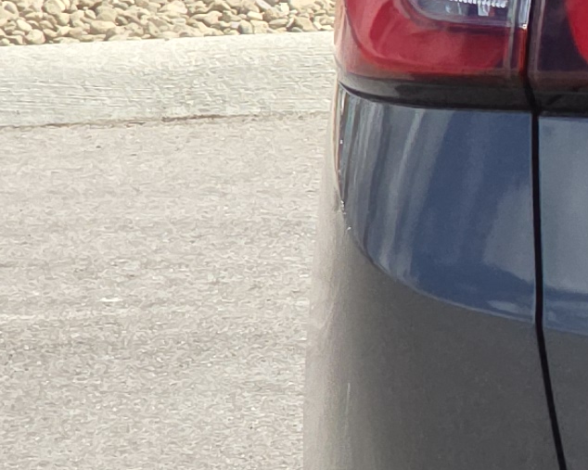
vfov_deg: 3.6
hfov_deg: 4.4
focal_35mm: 425
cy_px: 373
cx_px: 1684
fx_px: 7395
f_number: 2.4
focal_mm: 7.9
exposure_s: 1/1410
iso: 50
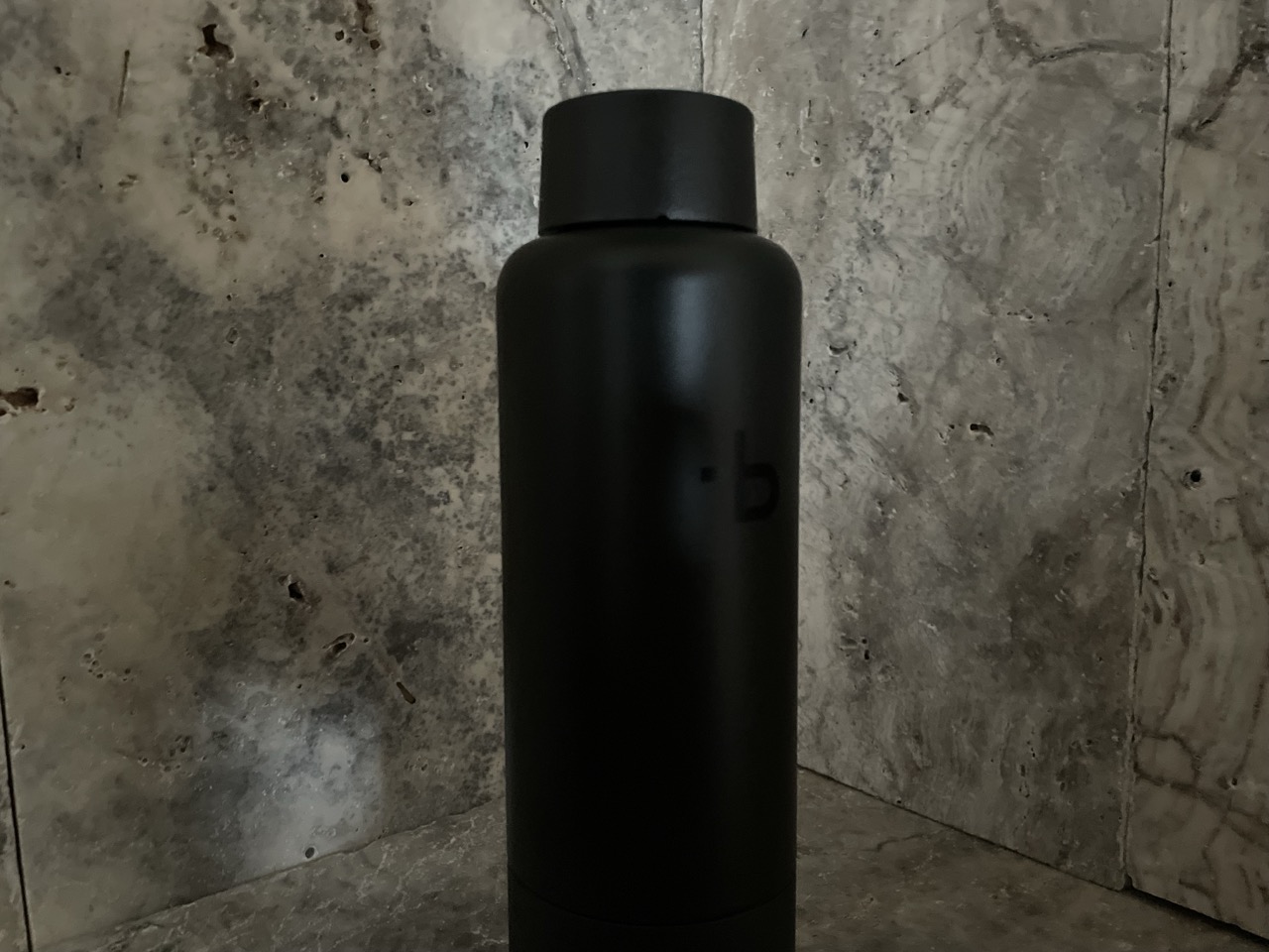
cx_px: 634
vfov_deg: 53.1
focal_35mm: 26
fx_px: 953
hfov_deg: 67.3
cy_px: 476
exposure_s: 1/25
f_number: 1.6
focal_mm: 4.2
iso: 1000
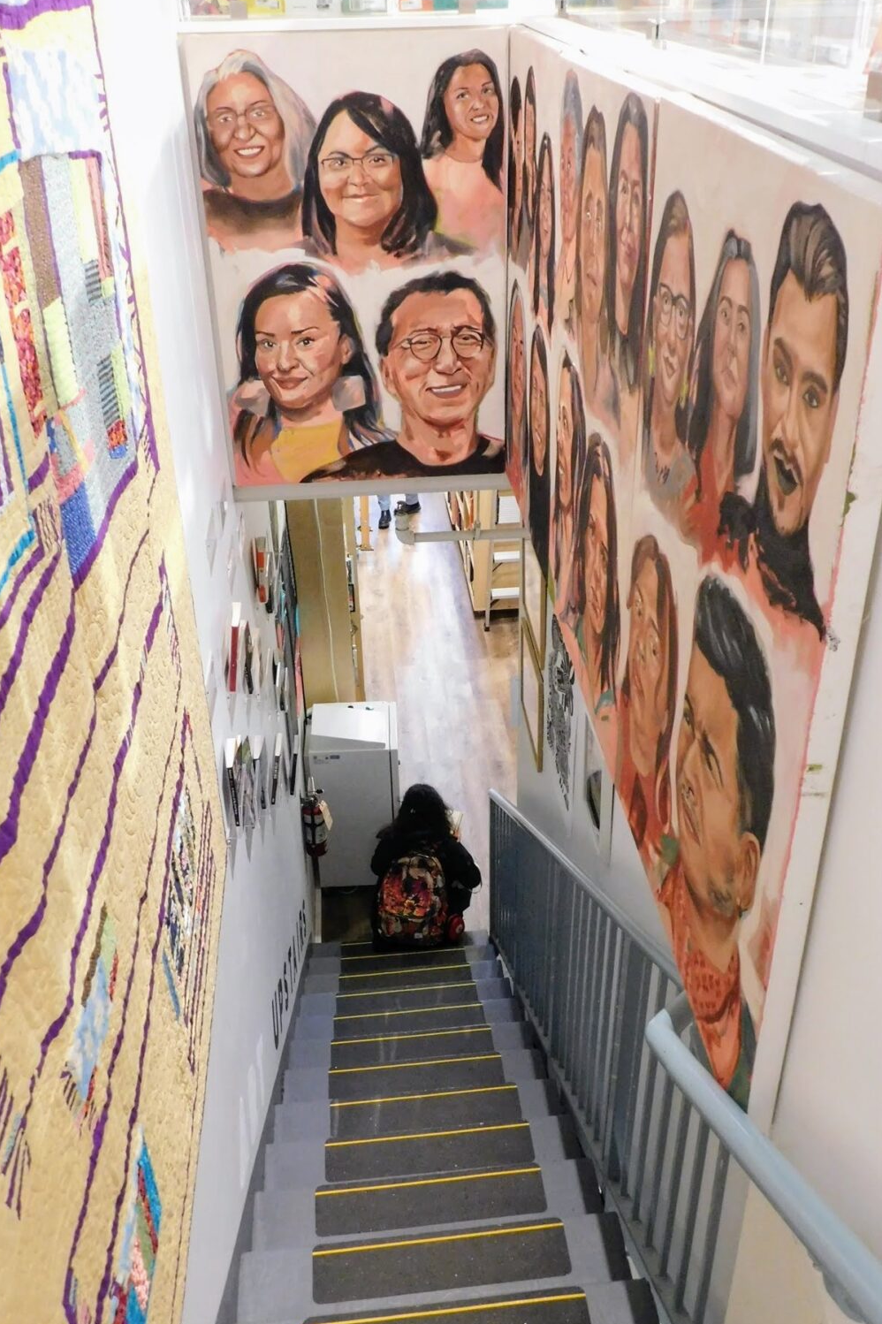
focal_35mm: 32
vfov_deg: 58.7
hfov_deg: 41.1
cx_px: 459
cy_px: 666
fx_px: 1176
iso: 560
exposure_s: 1/8
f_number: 3.2
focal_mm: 5.3
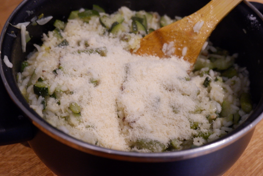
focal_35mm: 43
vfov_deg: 31.2
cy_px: 87
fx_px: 314
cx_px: 129
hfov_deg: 45.4
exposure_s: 1/20
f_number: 4.5
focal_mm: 28.8
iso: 3200
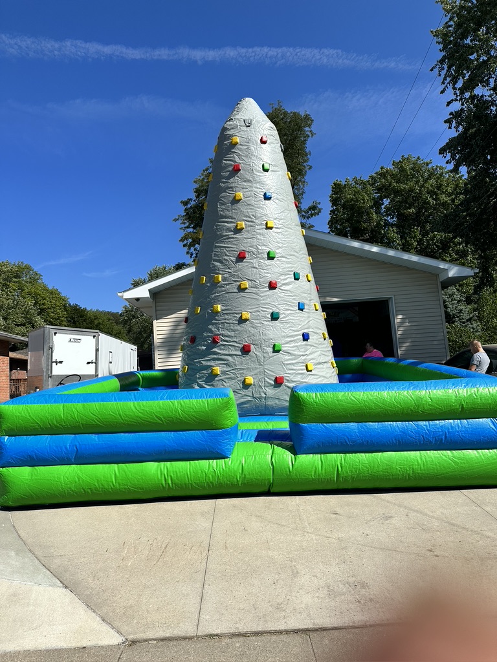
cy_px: 331
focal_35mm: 24
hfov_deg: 56.8
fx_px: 459
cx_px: 248
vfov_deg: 71.6
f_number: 1.78
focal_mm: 6.86
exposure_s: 1/6211
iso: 80
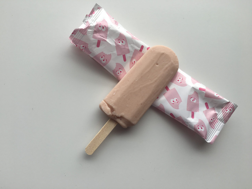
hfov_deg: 61.7
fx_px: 211
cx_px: 126
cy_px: 94
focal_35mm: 29
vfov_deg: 48.2
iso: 25
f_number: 2.2
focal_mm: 4.15
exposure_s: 1/484
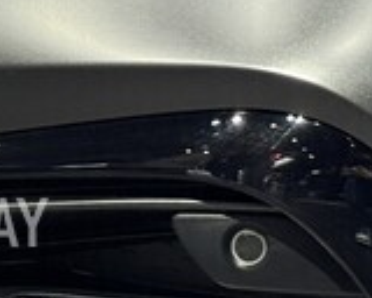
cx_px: -91
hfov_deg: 6.8
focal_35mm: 281
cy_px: 217
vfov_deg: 5.5
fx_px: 3094
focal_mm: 6.76
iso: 250
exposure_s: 1/58
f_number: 1.78
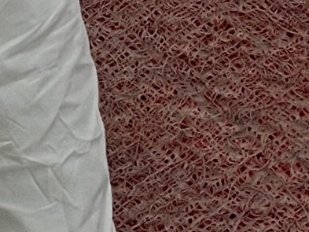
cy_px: -412
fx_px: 3723
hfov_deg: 4.7
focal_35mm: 417
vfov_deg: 3.5
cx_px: 467
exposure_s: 1/100
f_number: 2.2
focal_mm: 7.5
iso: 20
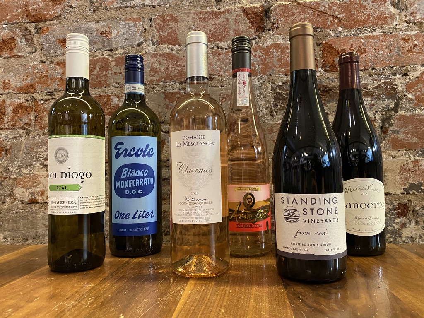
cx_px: 212
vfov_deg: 53.1
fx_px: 318
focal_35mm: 26
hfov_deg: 67.3
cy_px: 159
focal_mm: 4.25
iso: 500
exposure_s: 1/30
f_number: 1.8
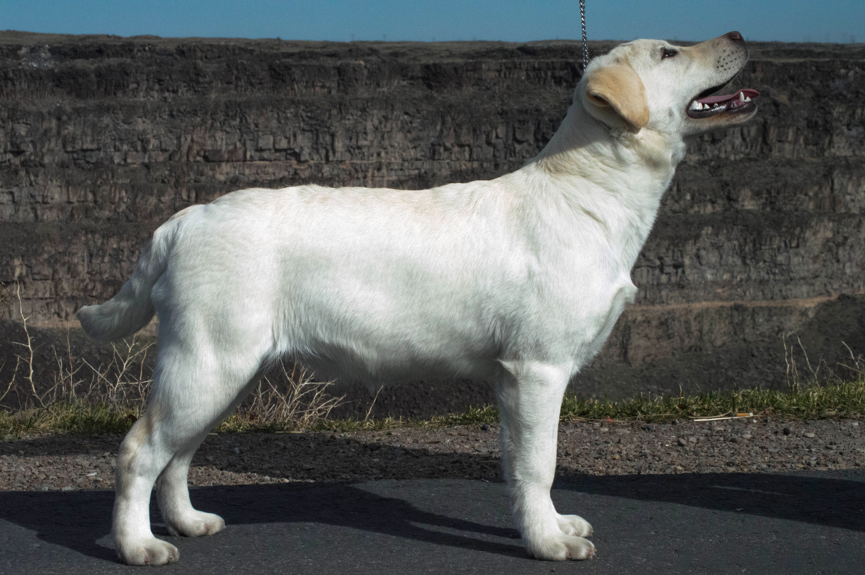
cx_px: 432
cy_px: 288
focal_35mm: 82
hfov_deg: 24.6
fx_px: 1981
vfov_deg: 16.5
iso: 12800
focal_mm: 55
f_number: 22
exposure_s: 1/4000
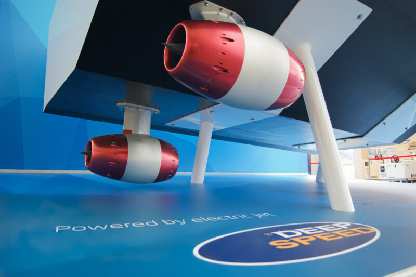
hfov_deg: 67.4
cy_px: 138
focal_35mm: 27
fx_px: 312
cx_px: 208
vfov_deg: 47.9
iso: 320
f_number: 3.5
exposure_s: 1/30
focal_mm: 18
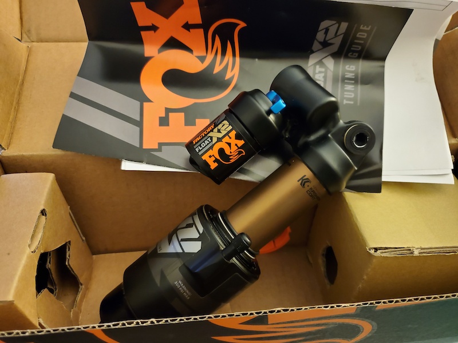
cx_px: 229
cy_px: 172
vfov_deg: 53.1
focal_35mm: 26
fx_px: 344
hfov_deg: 67.3
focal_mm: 4.3
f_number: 1.5
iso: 800
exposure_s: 1/9
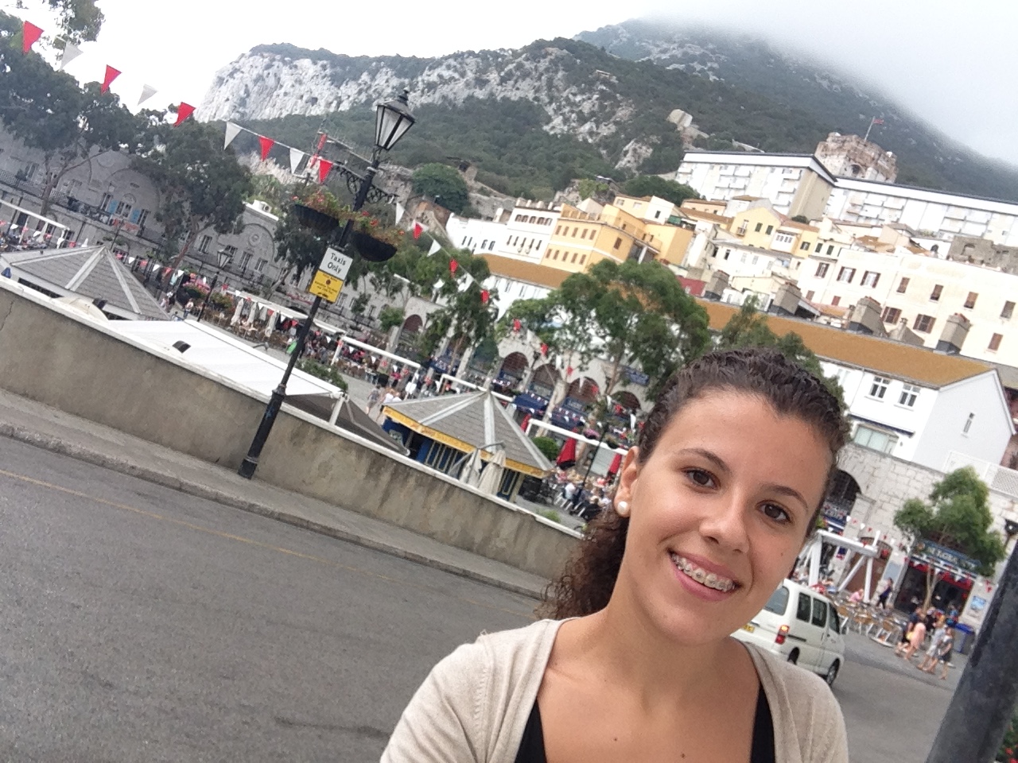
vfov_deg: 40.7
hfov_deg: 52.6
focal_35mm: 35
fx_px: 1029
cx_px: 509
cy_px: 382
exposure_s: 1/165
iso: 32
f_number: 2.4
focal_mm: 2.18
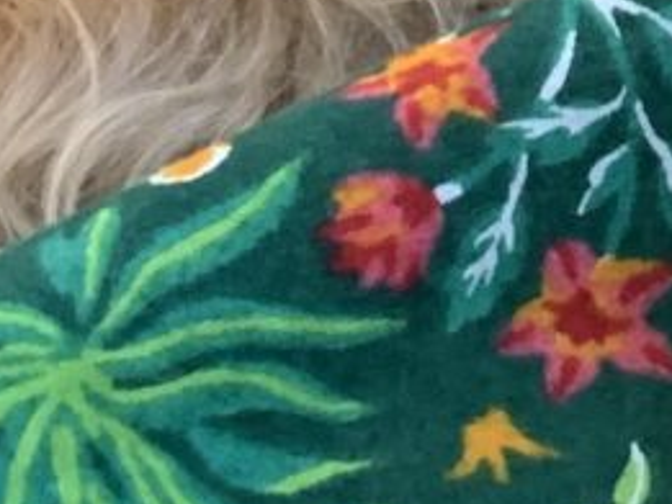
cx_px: 1501
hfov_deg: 8.9
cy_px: -820
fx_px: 3962
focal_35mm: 204
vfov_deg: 6.8
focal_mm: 4.25
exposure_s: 1/60
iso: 200
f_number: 1.8
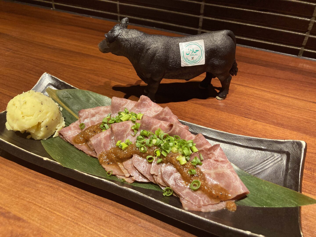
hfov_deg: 63.4
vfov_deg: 49.7
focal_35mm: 28
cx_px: 158
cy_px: 118
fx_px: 256
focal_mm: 3.99
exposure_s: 1/50
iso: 200
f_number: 1.8
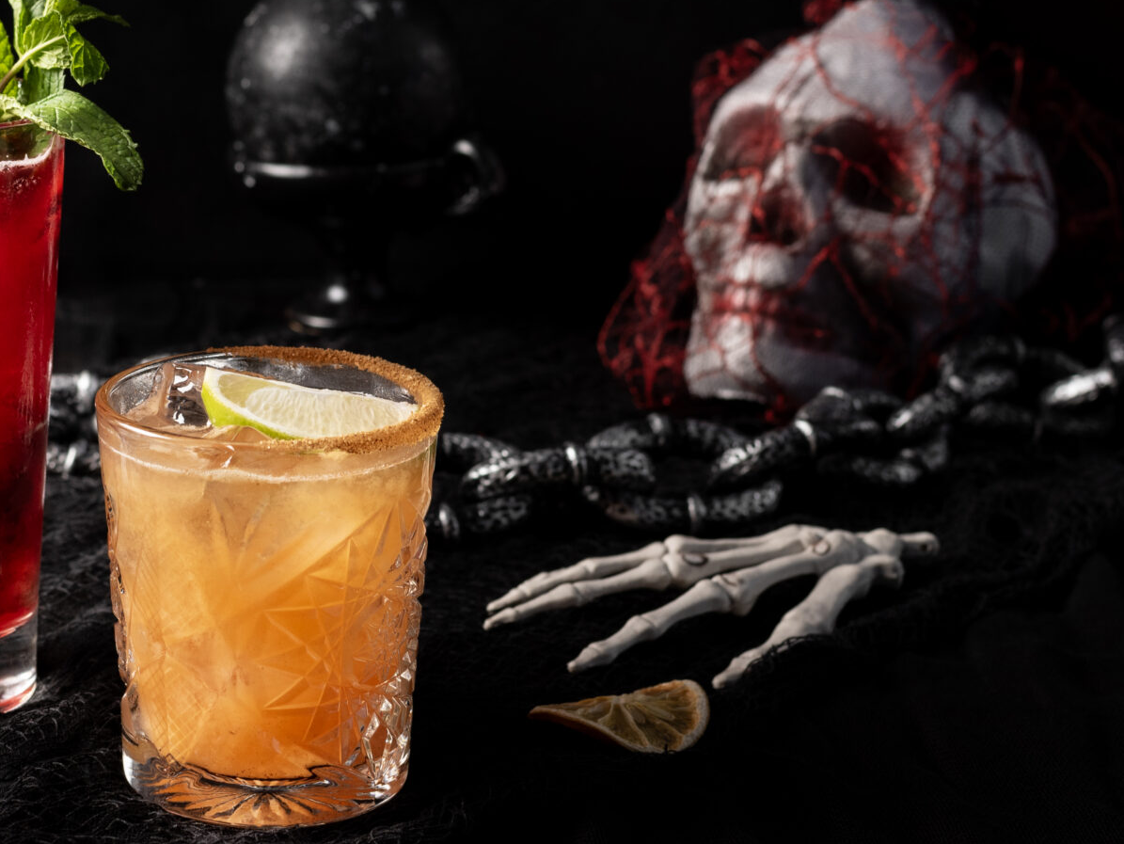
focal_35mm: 103
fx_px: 3345
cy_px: 159
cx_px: 180
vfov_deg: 14.3
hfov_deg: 18.8
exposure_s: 1/320
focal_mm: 50
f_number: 6.3
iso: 320
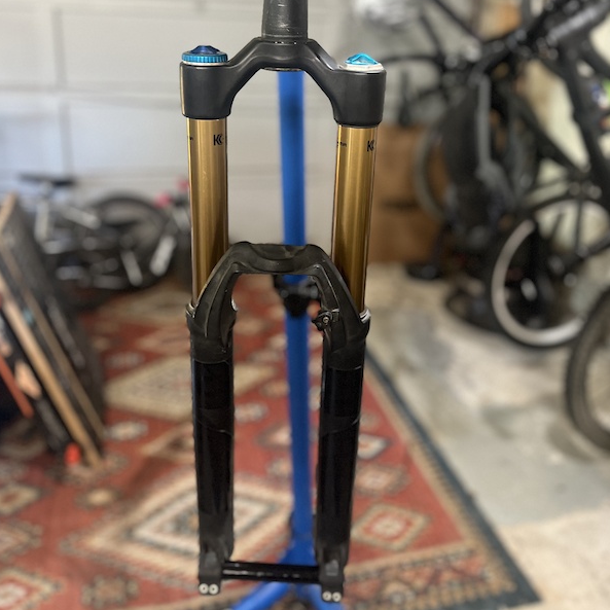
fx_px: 618
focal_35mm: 31
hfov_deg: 52.5
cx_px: 303
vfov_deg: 51.6
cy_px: 205
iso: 400
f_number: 1.6
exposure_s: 1/40
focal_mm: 5.1
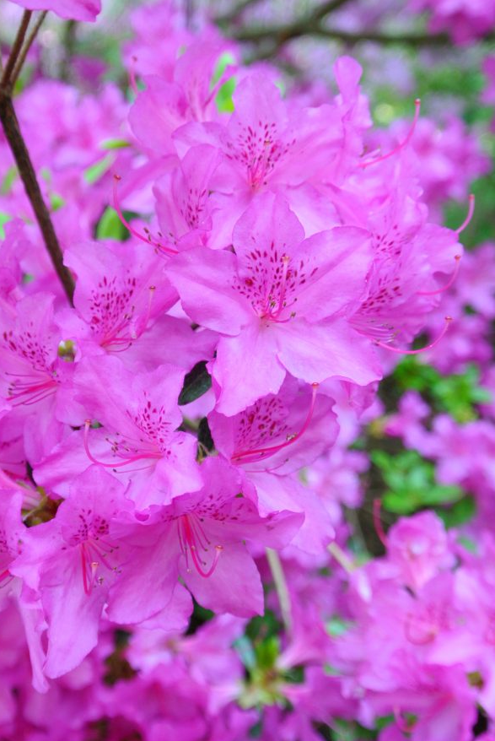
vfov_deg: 40.3
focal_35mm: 49
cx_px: 210
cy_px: 392
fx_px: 1009
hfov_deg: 27.5
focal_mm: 15.7
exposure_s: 1/125
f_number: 4.2
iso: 280
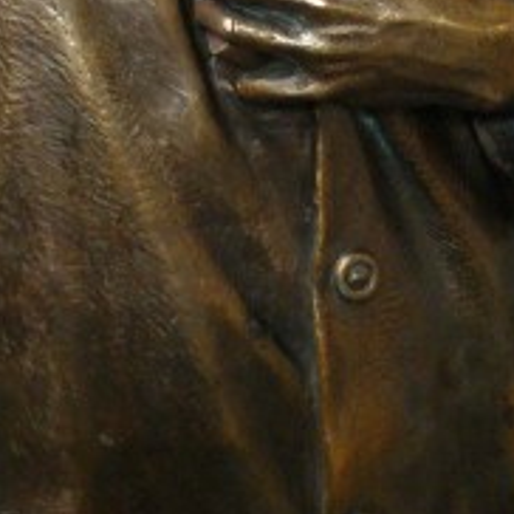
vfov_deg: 14.4
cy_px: -294
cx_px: 223
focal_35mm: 112
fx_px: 1882
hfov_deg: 15.6
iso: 200
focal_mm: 6
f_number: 2.8
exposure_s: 1/10
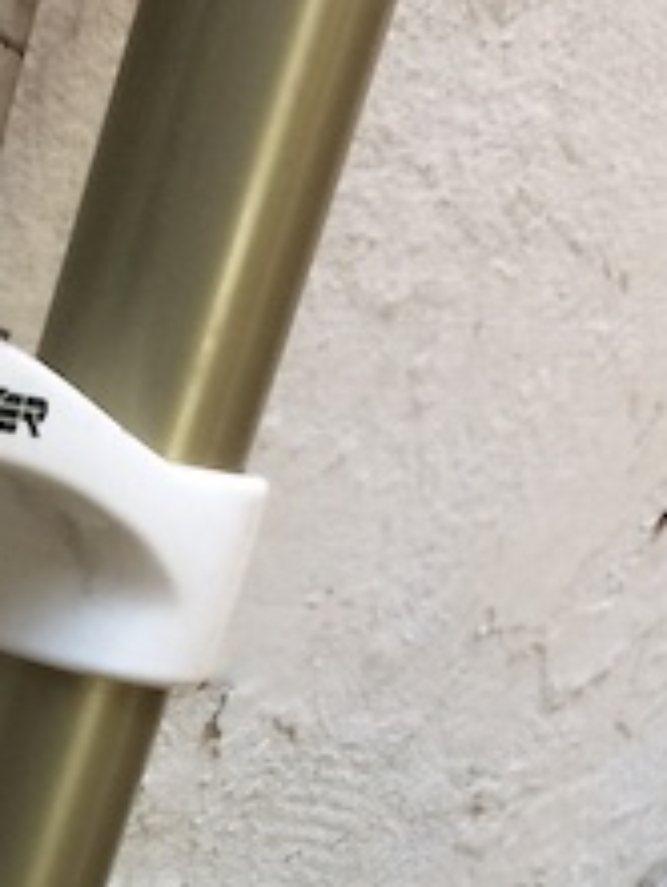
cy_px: 1477
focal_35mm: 105
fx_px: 2695
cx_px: -486
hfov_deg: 12.9
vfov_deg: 16.4
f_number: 2.2
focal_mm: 4.15
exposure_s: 1/33
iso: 40
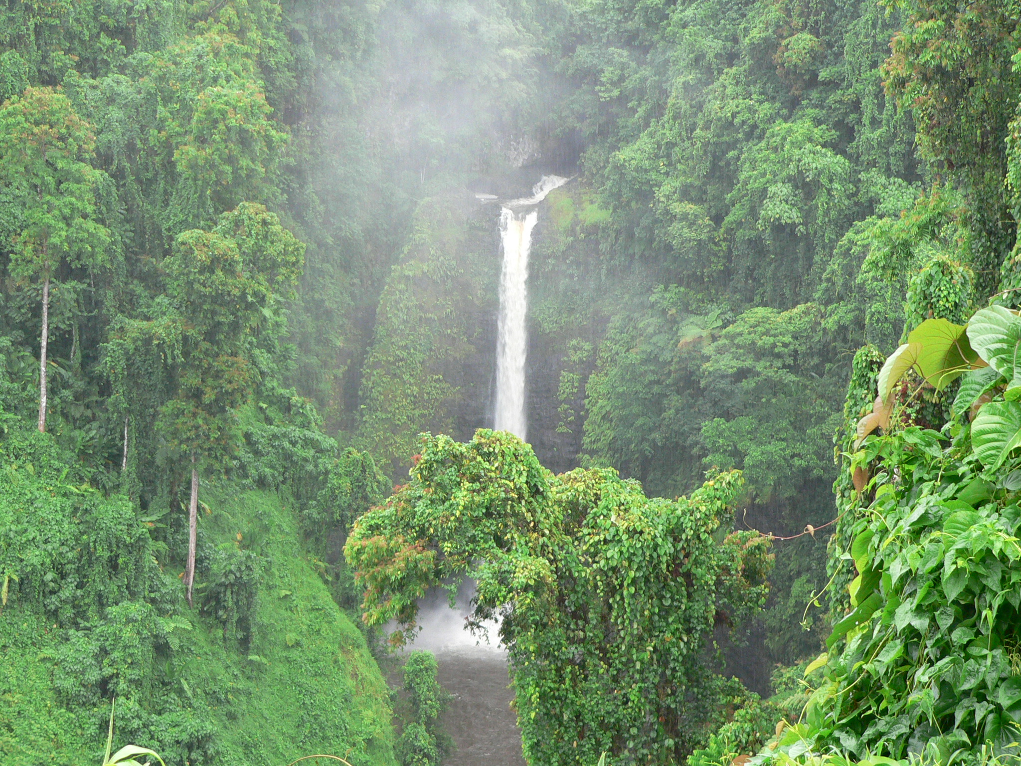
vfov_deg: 19.1
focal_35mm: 77
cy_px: 383
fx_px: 2271
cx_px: 510
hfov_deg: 25.3
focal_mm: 12.9
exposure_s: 1/50
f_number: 2.8
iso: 200
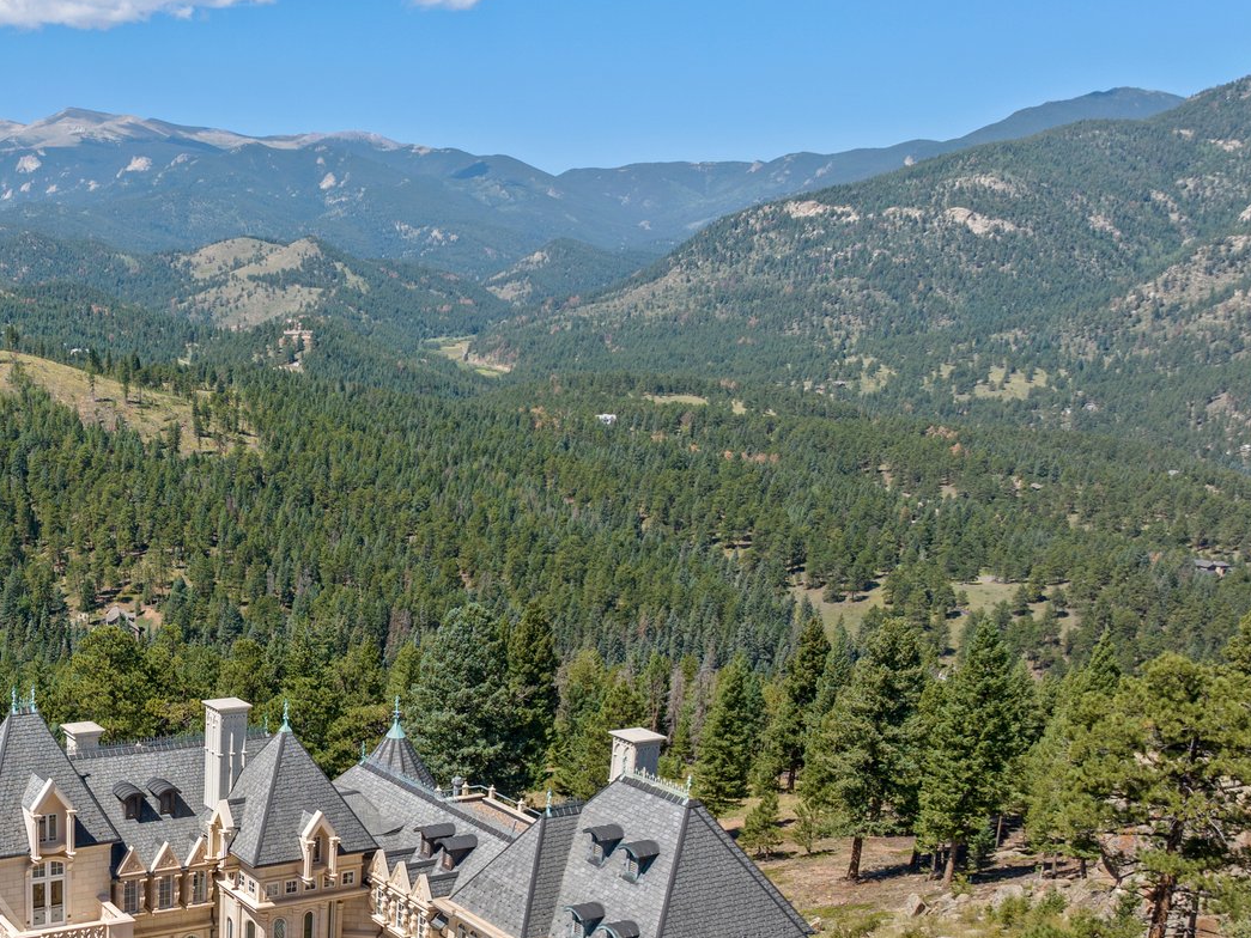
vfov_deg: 30.1
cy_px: 754
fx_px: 1699
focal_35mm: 47
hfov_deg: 37.4
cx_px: 95
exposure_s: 1/800
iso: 100
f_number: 2.8
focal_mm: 12.29
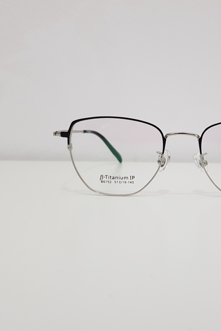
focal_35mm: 37
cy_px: 166
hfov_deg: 34.6
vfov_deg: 51.9
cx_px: 183
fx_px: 341
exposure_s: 1/50
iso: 100
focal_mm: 4.2
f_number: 1.7
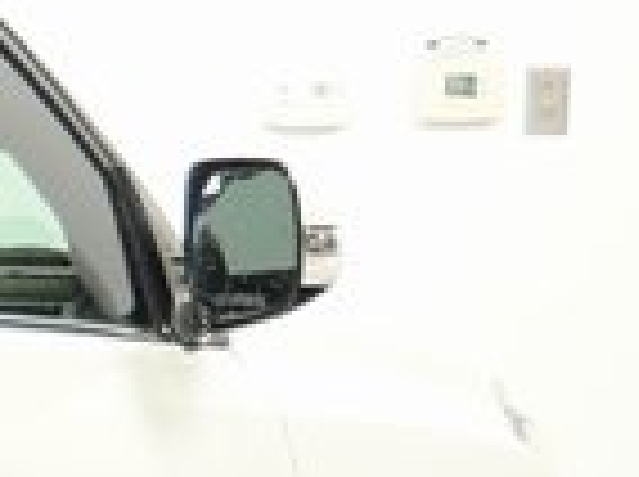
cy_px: 783
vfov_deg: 5.1
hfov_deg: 6.4
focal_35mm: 289
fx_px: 5326
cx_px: -1080
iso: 200
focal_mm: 20
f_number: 4.1
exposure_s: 1/200
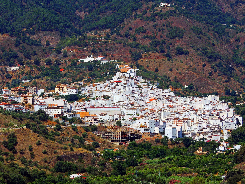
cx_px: 122
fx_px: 1097
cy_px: 92
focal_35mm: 155
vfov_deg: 9.6
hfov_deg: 12.7
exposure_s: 1/1600
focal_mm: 27.6
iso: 100
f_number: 5.5
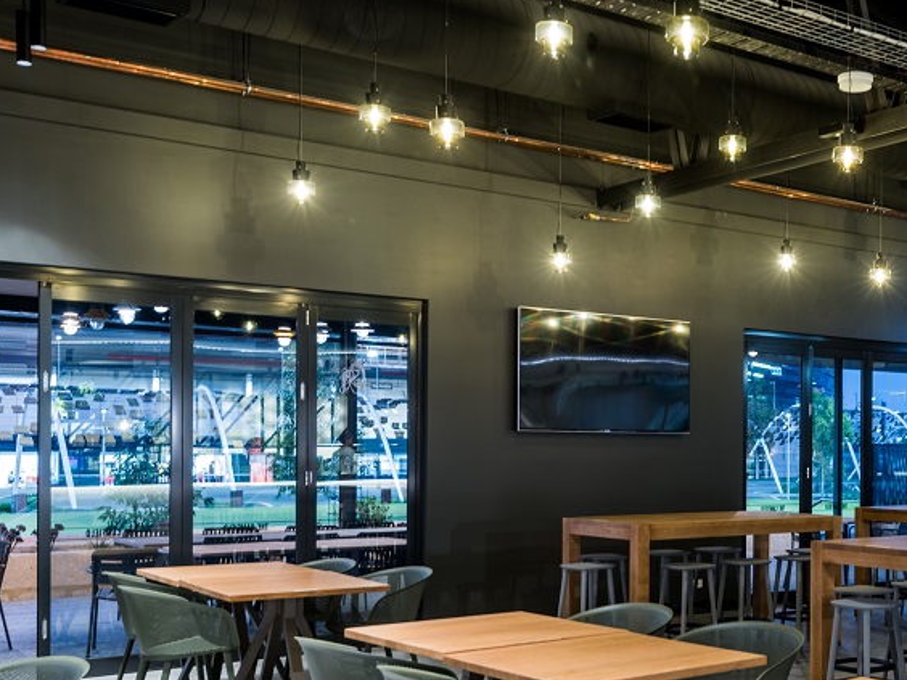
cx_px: 774
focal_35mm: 46
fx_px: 1205
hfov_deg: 39.0
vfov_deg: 31.3
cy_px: 449
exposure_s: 2
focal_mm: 27
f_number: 6.3
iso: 200
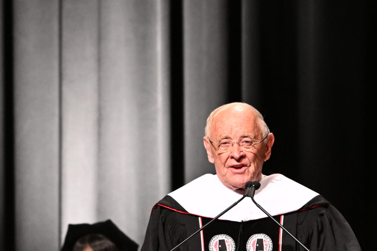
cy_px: 249
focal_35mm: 743
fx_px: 7776
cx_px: 244
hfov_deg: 2.8
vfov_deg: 1.8
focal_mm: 200
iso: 2500
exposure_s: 1/125
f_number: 4
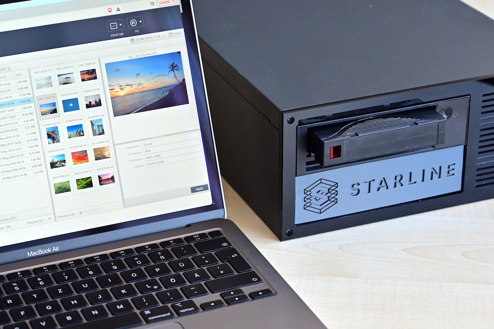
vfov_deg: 14.5
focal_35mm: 94
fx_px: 1289
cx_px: 171
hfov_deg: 21.6
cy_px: 213
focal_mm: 58
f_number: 4
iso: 1000
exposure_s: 1/125
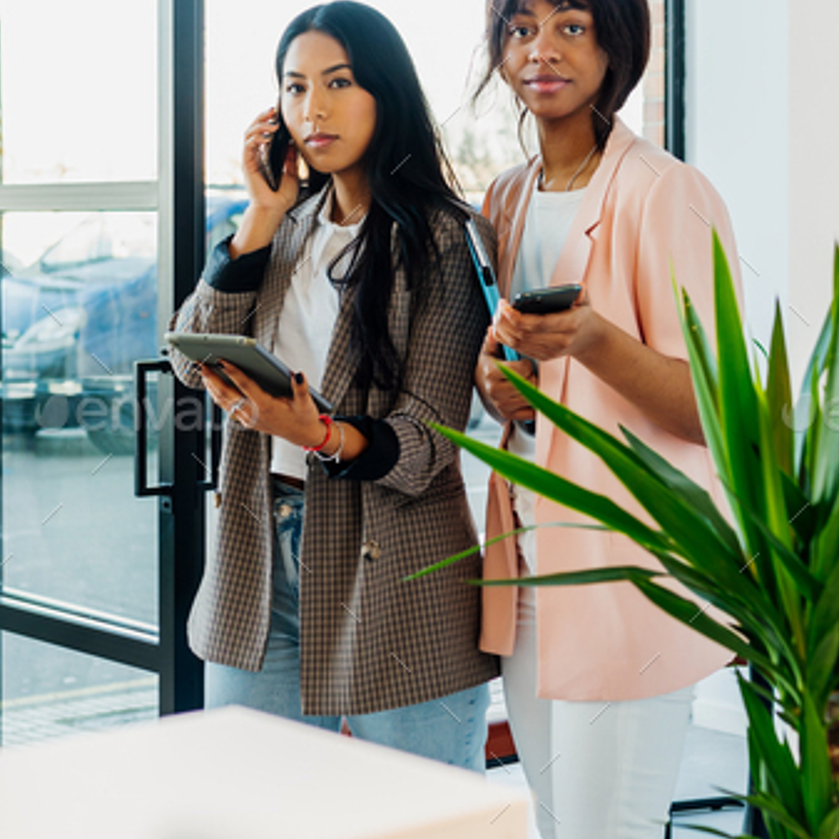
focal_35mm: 78
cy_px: 393
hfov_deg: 22.2
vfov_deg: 22.2
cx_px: 513
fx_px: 2139
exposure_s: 1/100
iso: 160
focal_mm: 35
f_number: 3.2
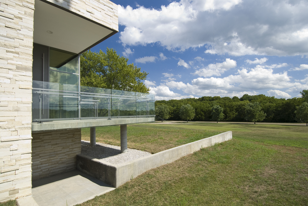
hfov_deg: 89.9
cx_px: 154
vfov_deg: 67.5
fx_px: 154
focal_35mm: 18
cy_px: 103
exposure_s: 1/125
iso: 100
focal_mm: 12
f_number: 5.6
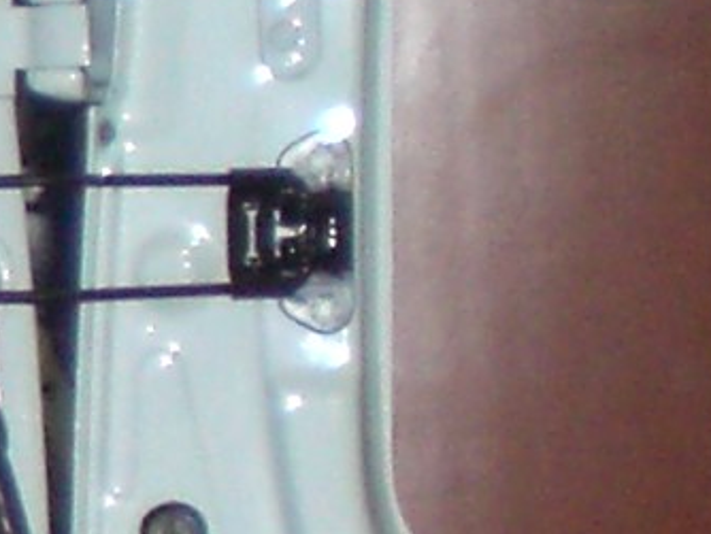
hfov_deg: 6.7
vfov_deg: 5.7
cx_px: -1543
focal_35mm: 262
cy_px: 347
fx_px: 5385
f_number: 3.1
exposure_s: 1/60
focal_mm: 6.3
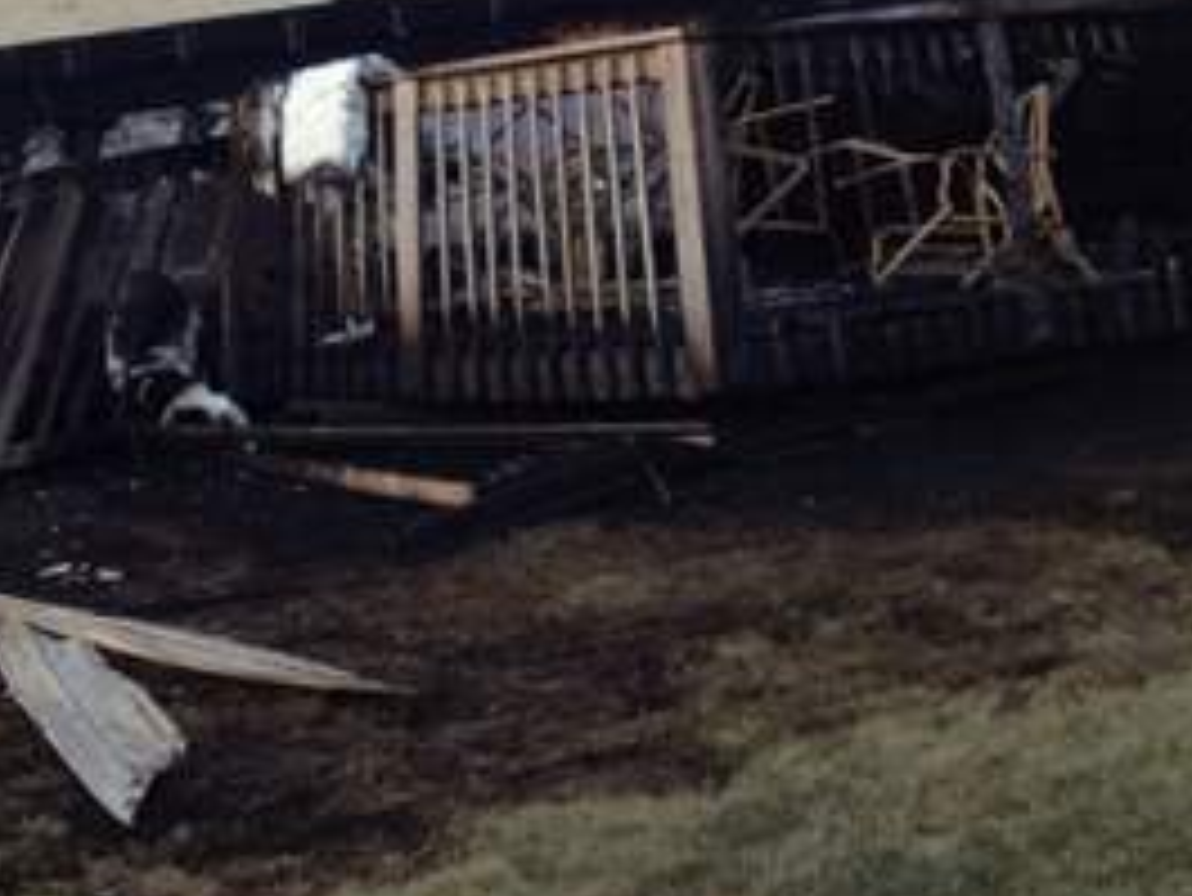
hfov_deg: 19.6
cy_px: -79
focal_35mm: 99
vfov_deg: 14.6
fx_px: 3411
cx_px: 234
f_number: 2.4
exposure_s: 1/151
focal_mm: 4.28
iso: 64
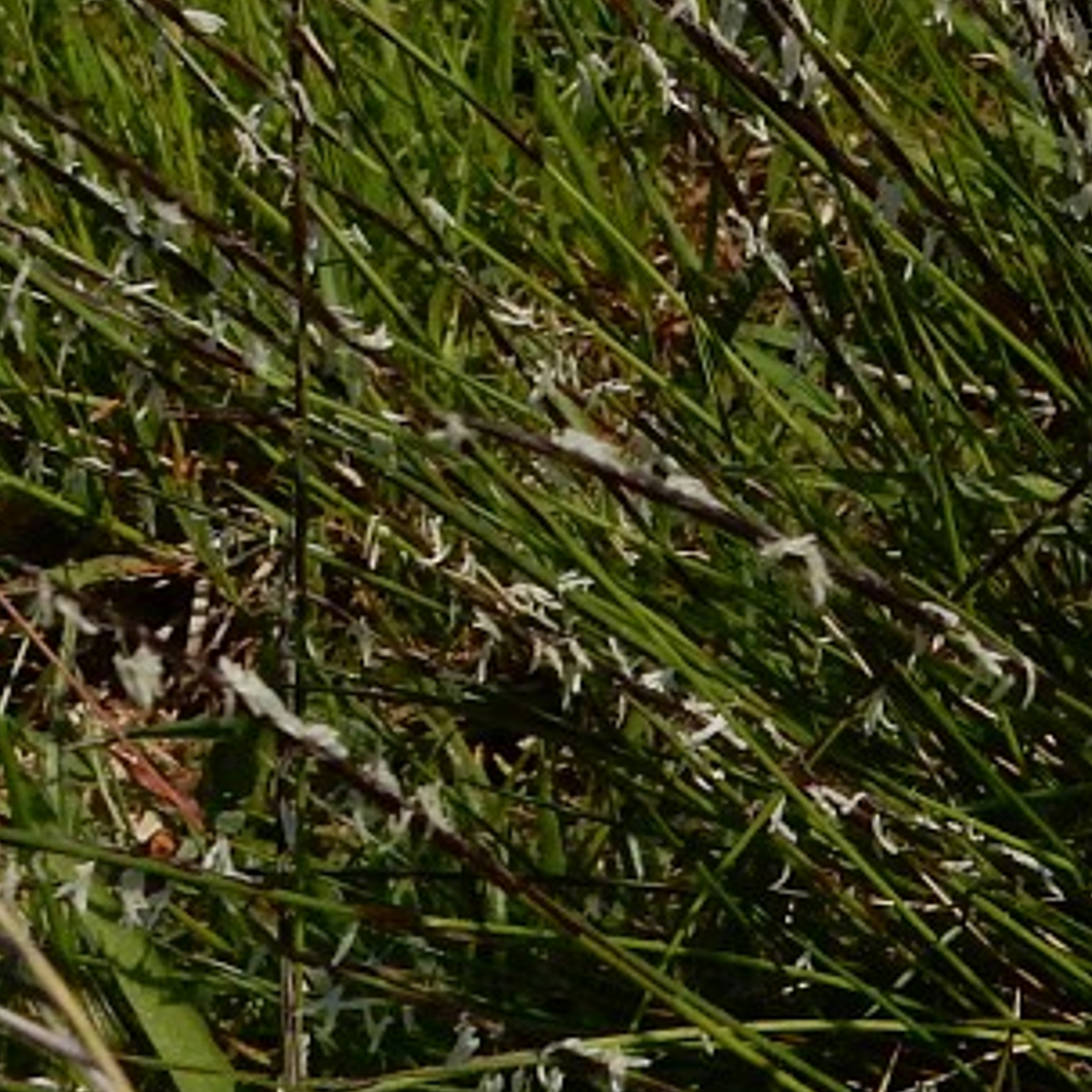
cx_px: 1420
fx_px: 4497
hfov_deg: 13.4
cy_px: 105
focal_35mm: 126
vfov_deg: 13.7
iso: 125
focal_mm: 6.4
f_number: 4.2
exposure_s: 1/2000
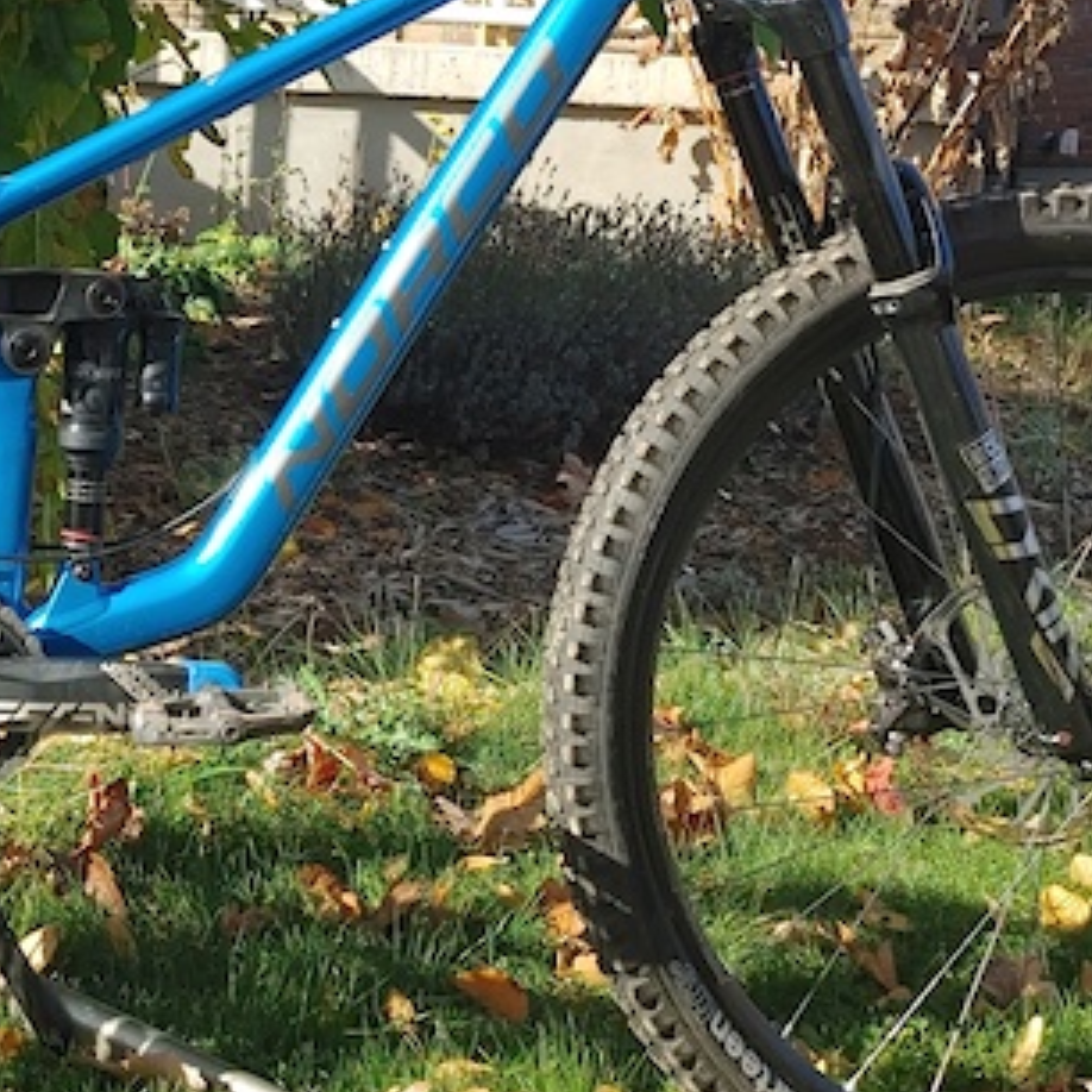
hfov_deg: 27.6
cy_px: 285
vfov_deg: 28.2
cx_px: 121
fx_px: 2141
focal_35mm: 60
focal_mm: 4.81
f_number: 1.8
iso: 50
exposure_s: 1/671
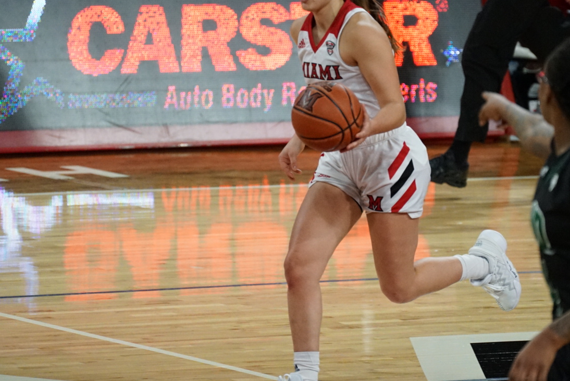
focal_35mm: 443
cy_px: 146
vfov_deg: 3.1
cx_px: 368
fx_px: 7019
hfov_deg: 4.6
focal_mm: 300
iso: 6400
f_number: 5.6
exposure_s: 1/2000
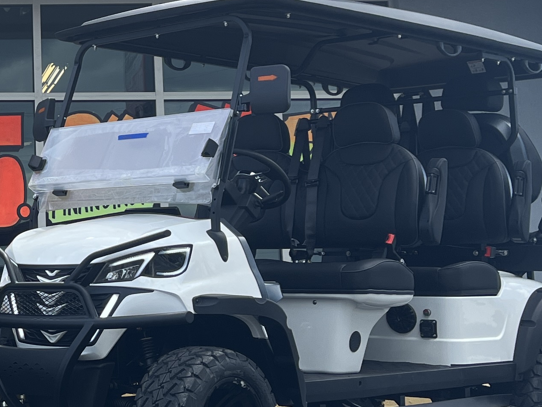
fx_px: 1299
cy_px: 94
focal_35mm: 83
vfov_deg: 17.7
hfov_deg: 21.6
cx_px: -131
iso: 50
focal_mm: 5.1
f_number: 1.6
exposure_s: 1/1422
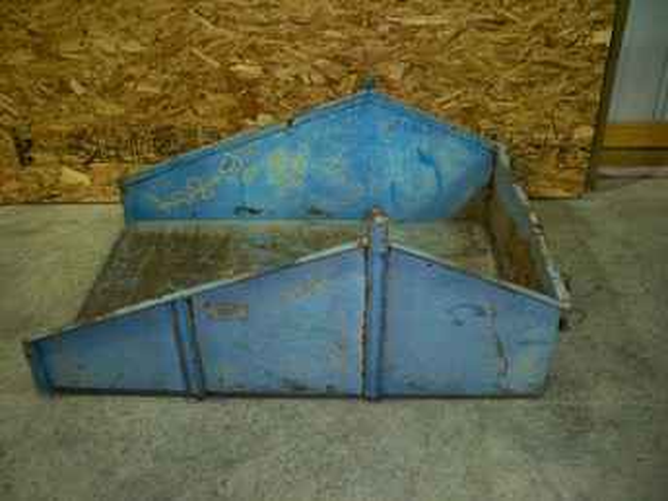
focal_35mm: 35
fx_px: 675
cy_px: 250
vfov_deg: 40.7
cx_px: 334
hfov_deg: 52.6
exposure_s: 1/60
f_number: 3.1
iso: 200
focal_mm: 6.3
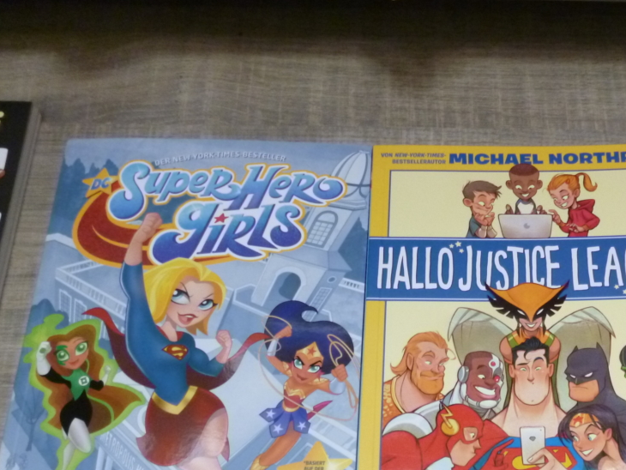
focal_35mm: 46
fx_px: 832
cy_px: 338
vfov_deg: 31.1
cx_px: 497
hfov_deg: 39.7
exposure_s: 1/50
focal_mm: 5
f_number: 3.1
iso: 400
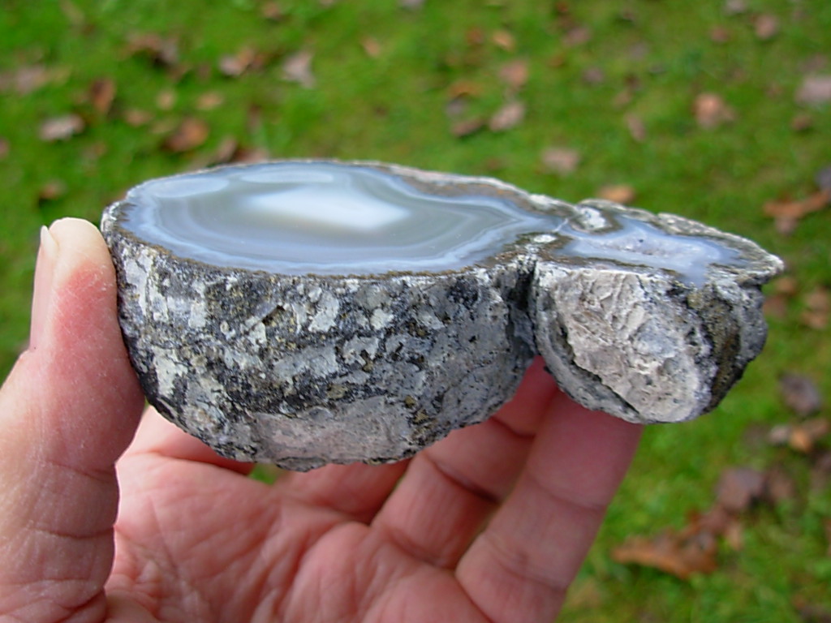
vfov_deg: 37.7
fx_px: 912
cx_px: 416
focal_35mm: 38
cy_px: 312
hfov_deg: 49.0
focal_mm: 6.3
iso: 50
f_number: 2.9
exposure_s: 1/19
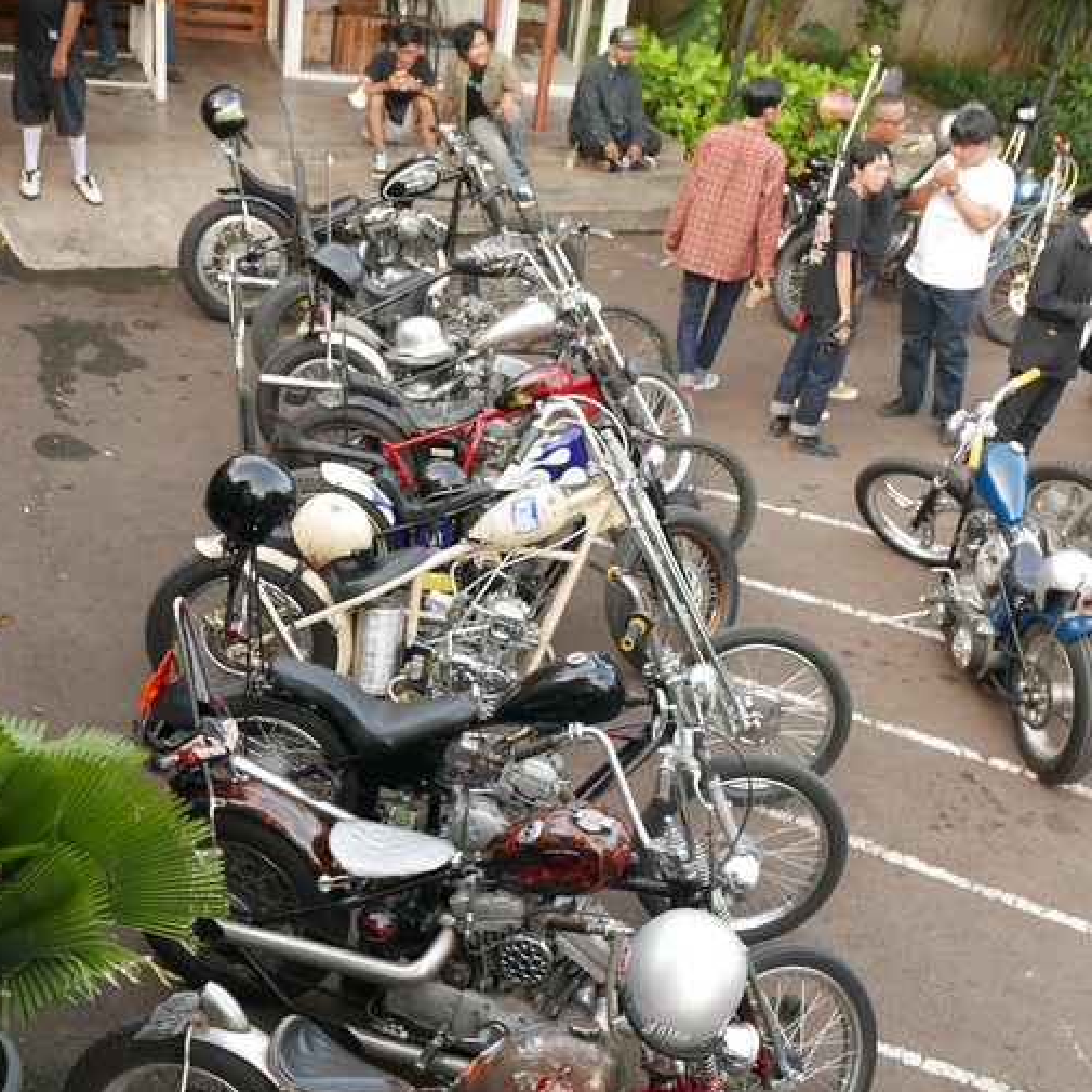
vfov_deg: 37.6
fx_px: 1570
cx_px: 540
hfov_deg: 38.3
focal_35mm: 44
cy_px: 789
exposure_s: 1/80
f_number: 3.2
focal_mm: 15.4
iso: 200
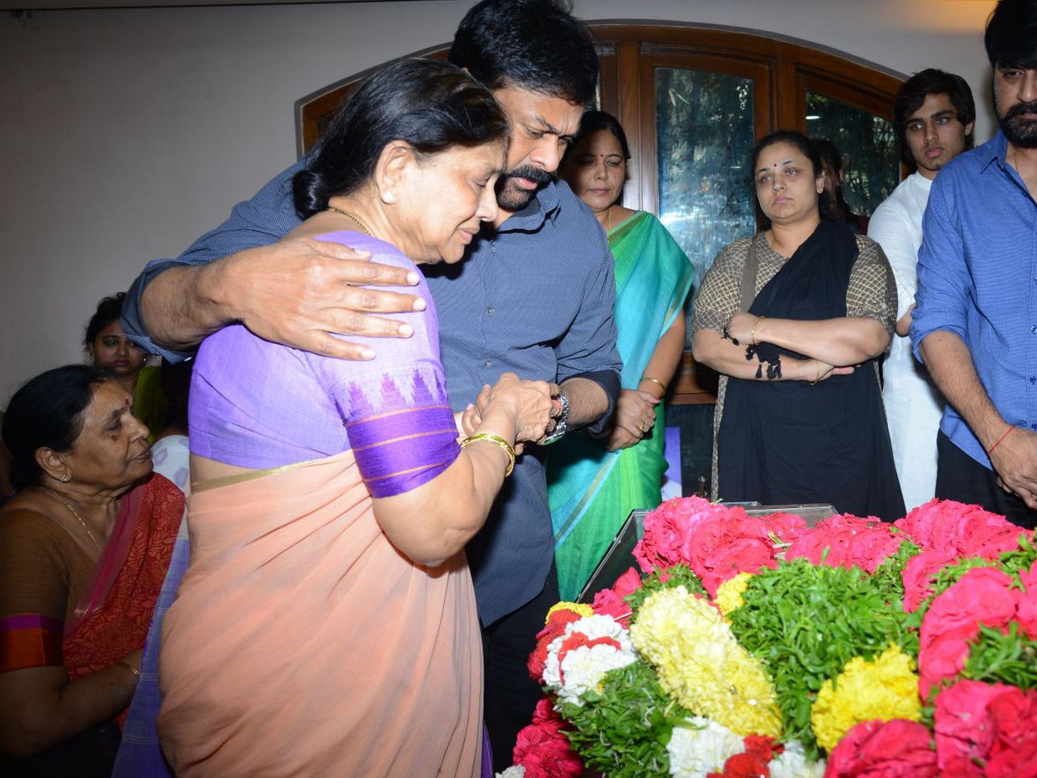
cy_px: 332
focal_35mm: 30
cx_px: 663
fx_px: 899
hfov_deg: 59.0
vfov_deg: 46.7
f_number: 5
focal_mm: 24
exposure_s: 1/125
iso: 250
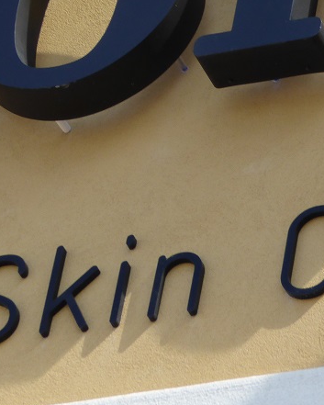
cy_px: 65
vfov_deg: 5.7
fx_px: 4026
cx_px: 190
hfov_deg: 4.6
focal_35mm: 336
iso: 100
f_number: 5.2
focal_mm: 22.3
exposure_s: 1/125
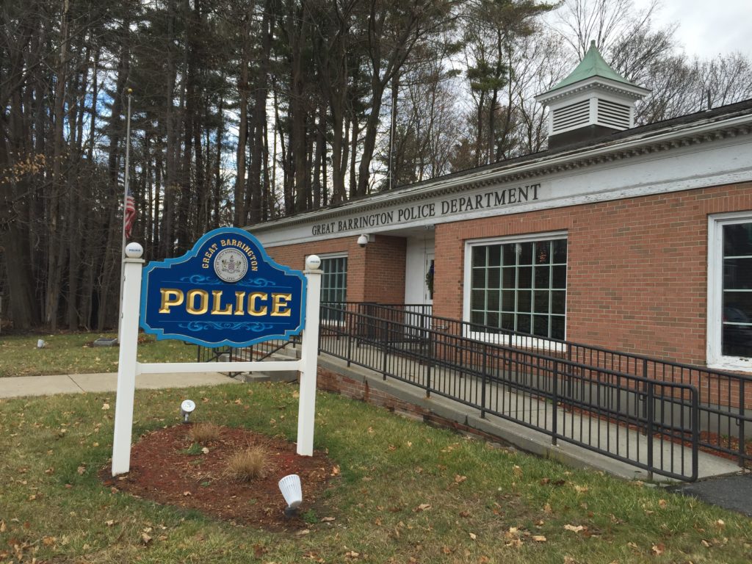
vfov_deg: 48.2
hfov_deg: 61.7
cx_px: 376
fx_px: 630
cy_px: 282
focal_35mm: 29
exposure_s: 1/353
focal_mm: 4.15
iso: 32
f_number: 2.2
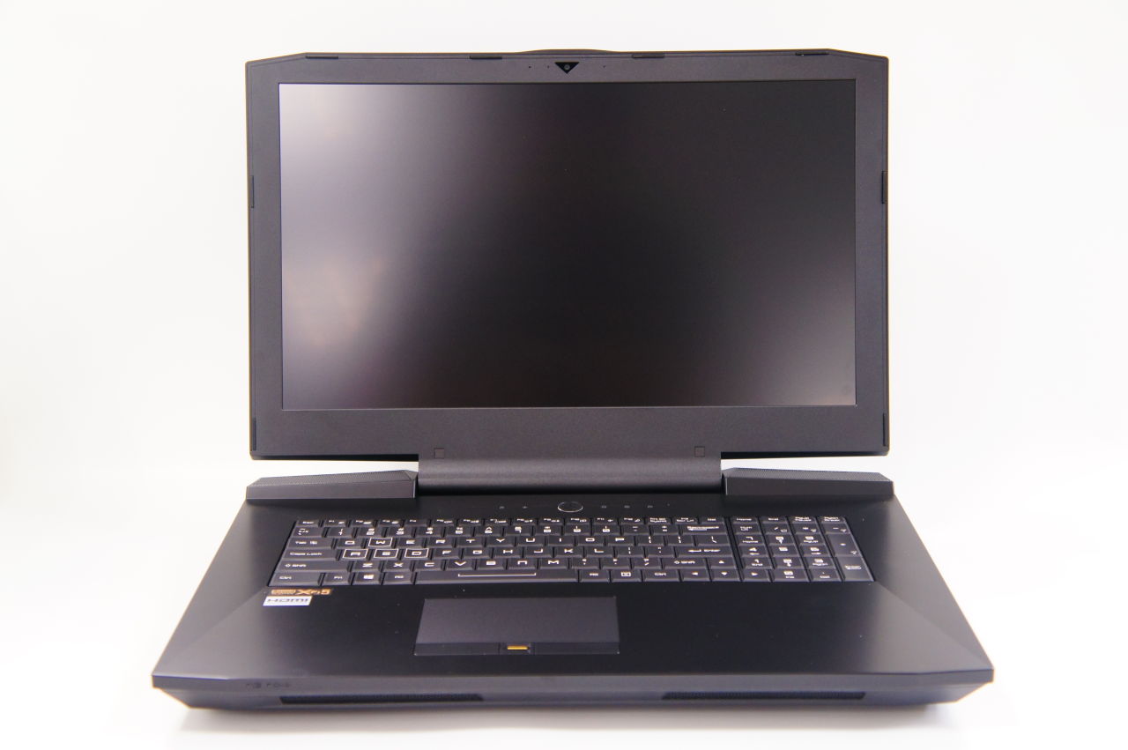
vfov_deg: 25.7
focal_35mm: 52
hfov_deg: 37.9
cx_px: 564
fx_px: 1643
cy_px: 375
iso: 800
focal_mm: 35
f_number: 4.5
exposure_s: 1/20
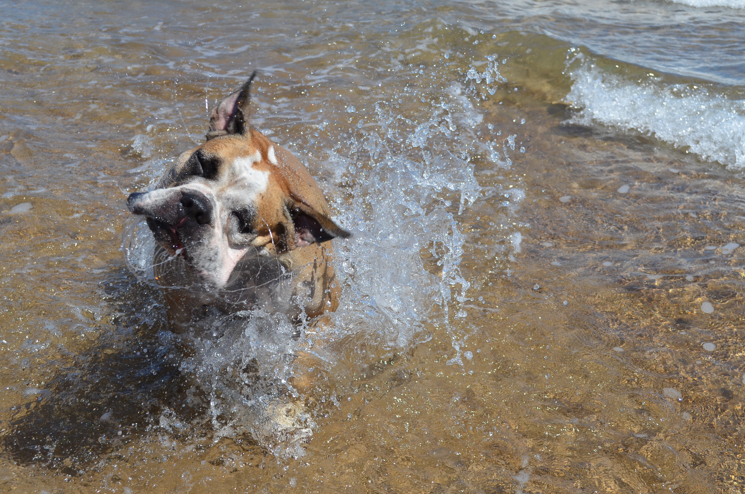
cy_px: 247
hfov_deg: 39.0
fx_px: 1053
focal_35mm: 51
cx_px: 372
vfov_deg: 26.4
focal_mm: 34
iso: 400
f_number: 7.1
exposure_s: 1/2000
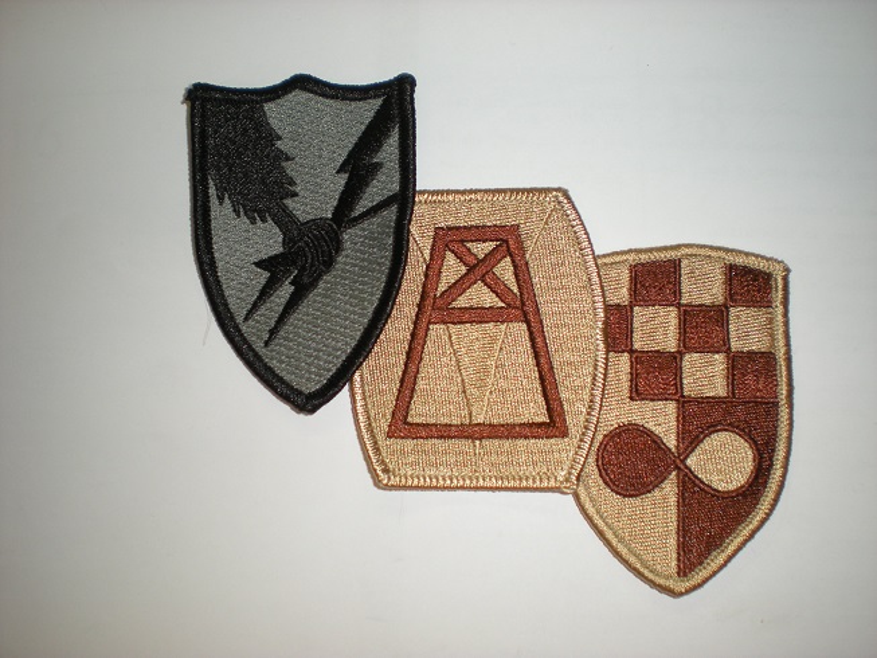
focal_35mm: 38
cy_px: 329
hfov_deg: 49.0
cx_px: 438
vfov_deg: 37.7
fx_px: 963
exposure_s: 1/30
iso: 64
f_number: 3.1
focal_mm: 6.3
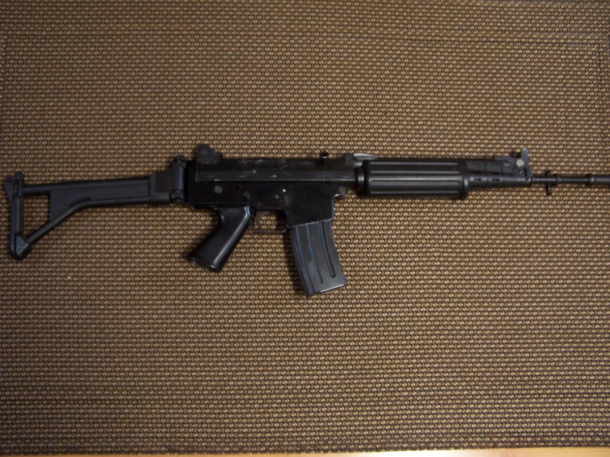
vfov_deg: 37.7
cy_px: 228
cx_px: 305
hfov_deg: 49.0
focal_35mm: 38
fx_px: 670
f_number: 2.8
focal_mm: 6.3
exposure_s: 1/8
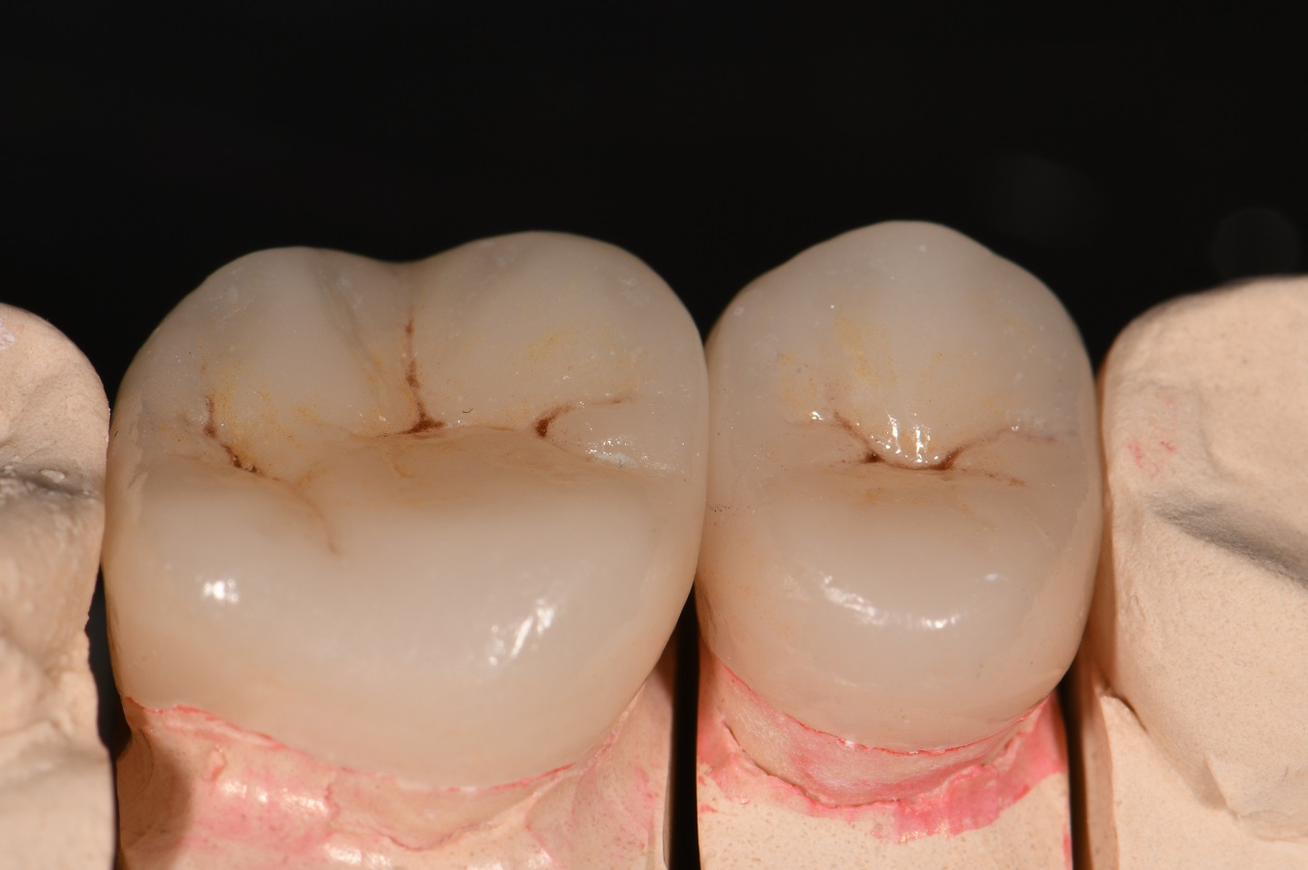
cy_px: 435
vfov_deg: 8.7
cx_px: 654
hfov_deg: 13.1
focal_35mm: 157
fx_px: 5701
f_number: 32
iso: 200
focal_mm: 105
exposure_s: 1/160
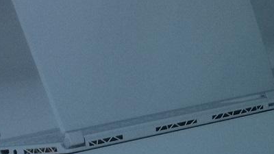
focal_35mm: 166
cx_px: 329
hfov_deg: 12.6
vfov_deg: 7.1
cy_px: 283
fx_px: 1206
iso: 64
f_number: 2
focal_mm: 4.04
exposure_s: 1/100
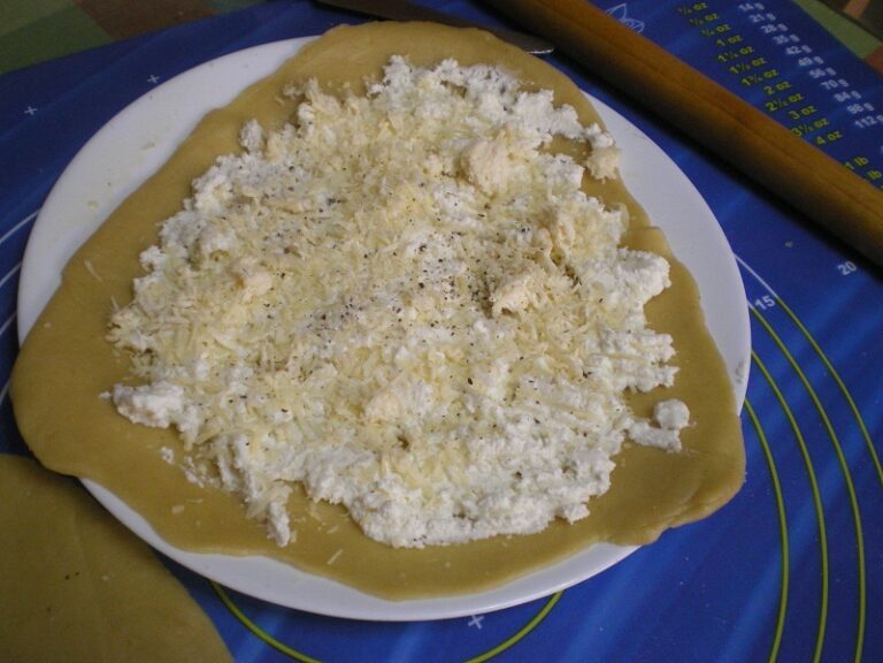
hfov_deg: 49.0
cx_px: 442
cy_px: 332
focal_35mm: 38
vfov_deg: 37.7
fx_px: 969
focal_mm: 6.3
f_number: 3.1
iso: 320
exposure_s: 1/50
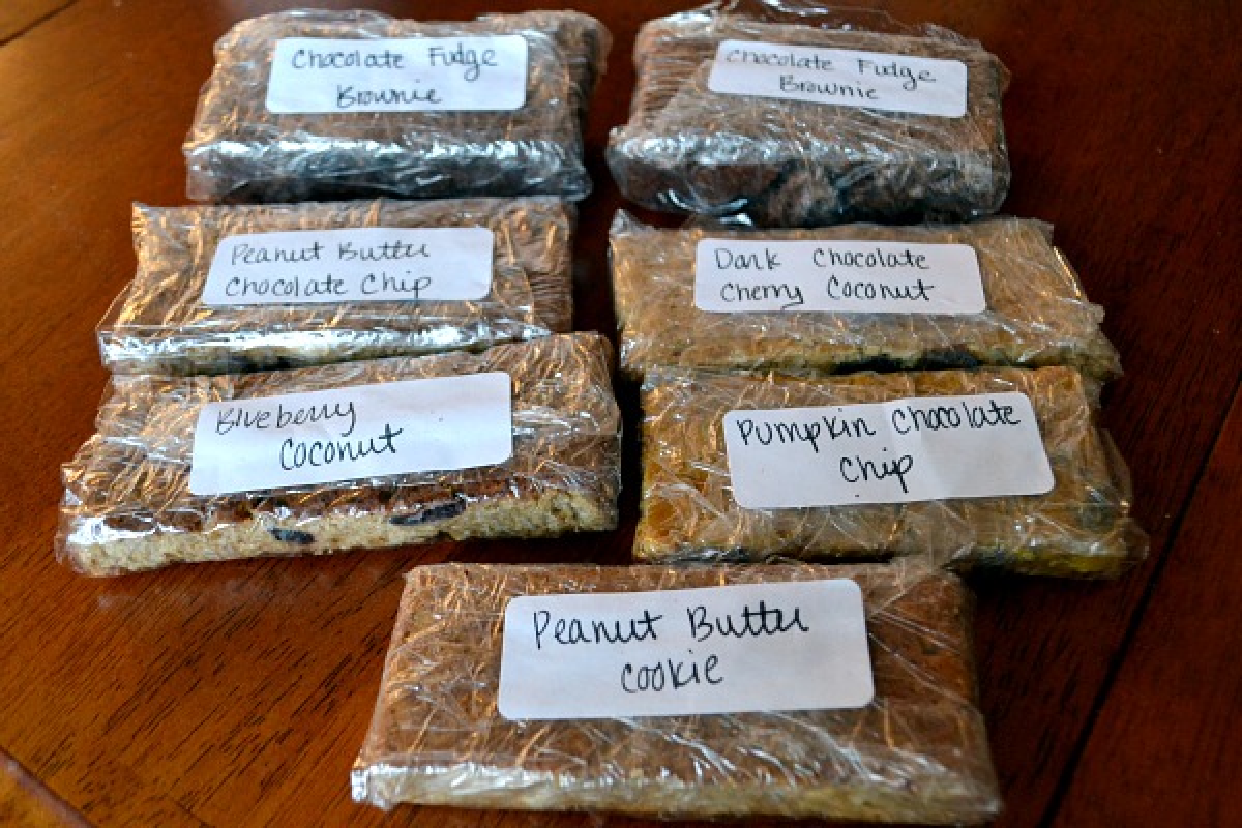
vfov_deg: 43.6
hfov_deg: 61.9
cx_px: 621
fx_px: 1035
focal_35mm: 30
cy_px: 414
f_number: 3.8
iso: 1100
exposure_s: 1/15
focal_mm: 20
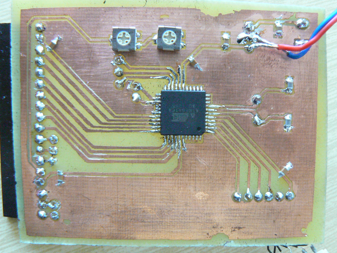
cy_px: 124
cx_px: 167
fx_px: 360
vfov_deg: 38.7
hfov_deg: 50.1
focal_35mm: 37
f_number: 5
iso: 400
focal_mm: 6
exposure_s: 1/10
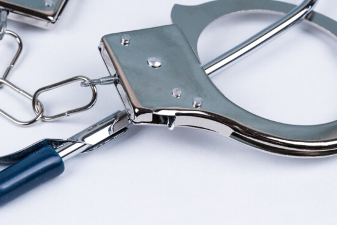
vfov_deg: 12.3
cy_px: -6
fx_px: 1030
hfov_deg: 18.6
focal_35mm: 110
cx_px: 166
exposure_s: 1/125
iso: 100
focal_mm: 50
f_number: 10
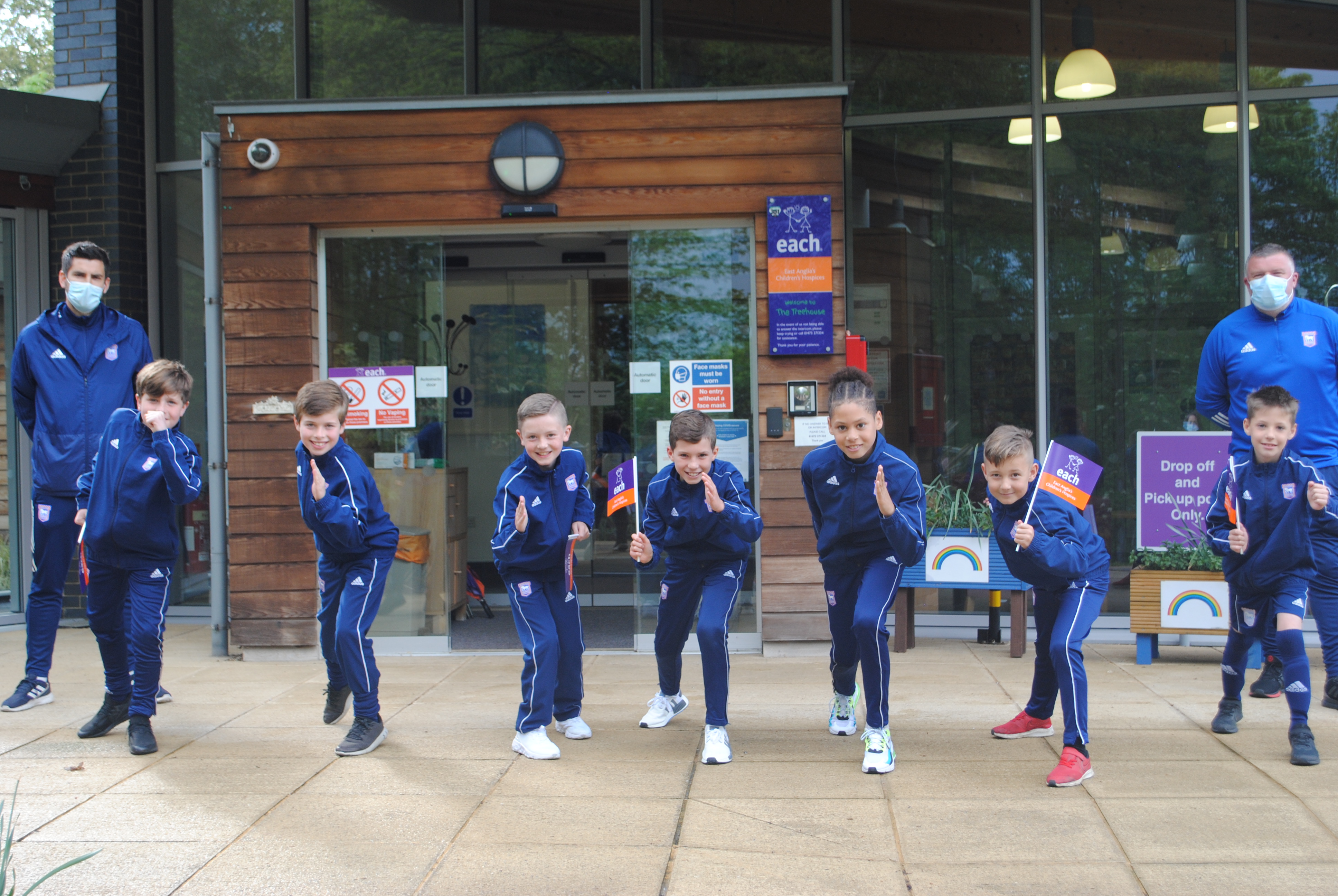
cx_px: 669
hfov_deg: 41.1
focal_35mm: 48
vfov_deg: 28.2
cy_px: 448
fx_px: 1786
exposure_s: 1/125
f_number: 5.6
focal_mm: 32
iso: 200
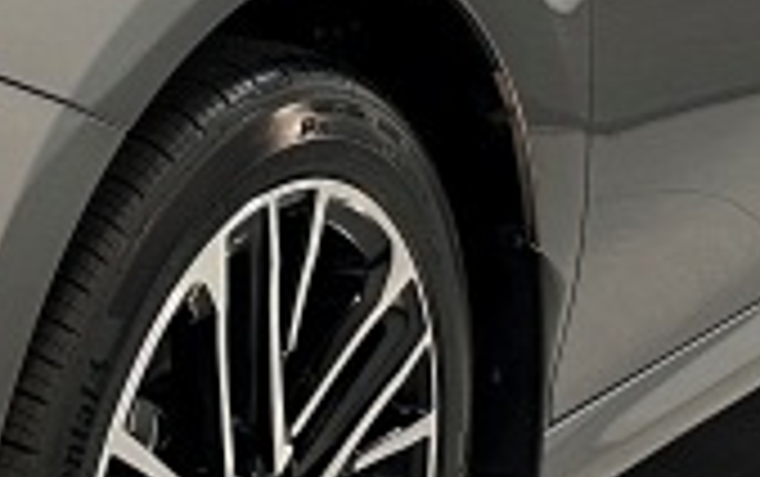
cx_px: -351
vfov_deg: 8.5
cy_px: 184
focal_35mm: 154
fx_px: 3193
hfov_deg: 12.9
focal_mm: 6.86
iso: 250
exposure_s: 1/60
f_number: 1.78
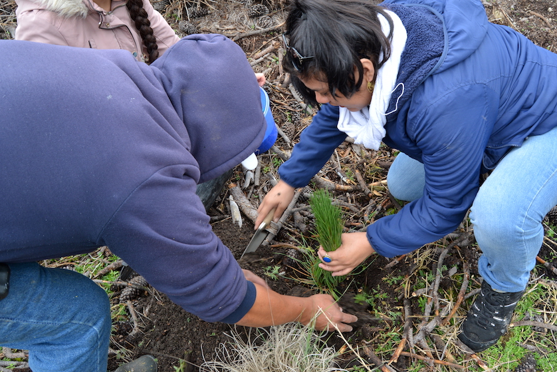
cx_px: 305
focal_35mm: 33
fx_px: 511
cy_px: 153
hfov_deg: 57.1
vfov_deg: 39.9
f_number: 5.6
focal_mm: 18
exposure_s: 1/80
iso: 125
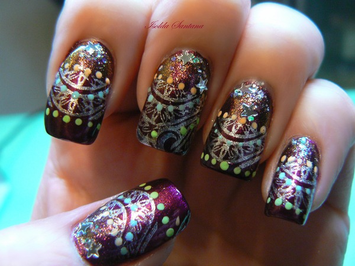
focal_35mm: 36
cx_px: 178
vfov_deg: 39.7
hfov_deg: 51.4
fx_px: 369
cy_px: 133
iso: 200
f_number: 2.8
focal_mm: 6
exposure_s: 1/20
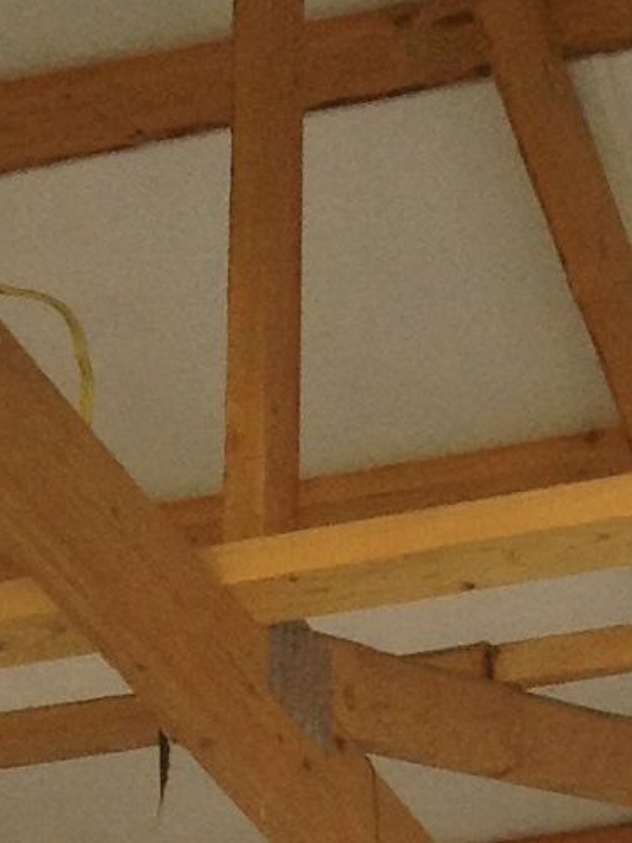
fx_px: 5577
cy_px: 2465
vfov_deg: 7.6
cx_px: 485
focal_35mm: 229
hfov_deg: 6.5
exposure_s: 1/40
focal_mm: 4.28
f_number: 2.4
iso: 50
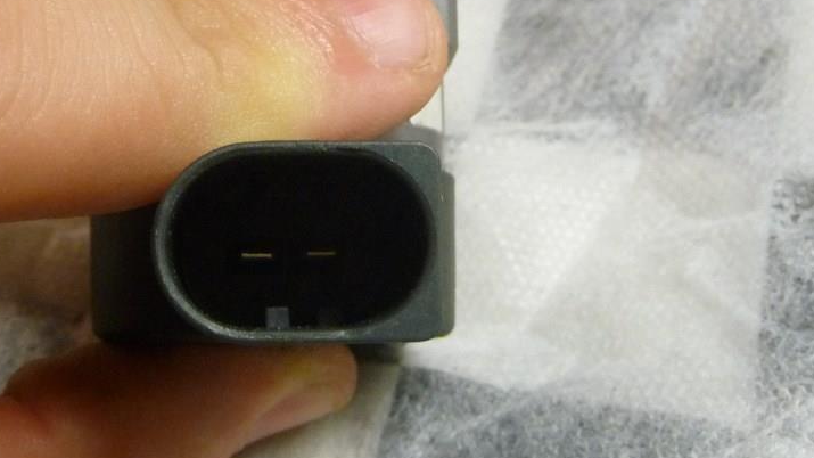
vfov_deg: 18.8
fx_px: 1381
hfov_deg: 32.7
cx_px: 311
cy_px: 183
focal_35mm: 64
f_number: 3.4
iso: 400
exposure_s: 1/30
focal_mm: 5
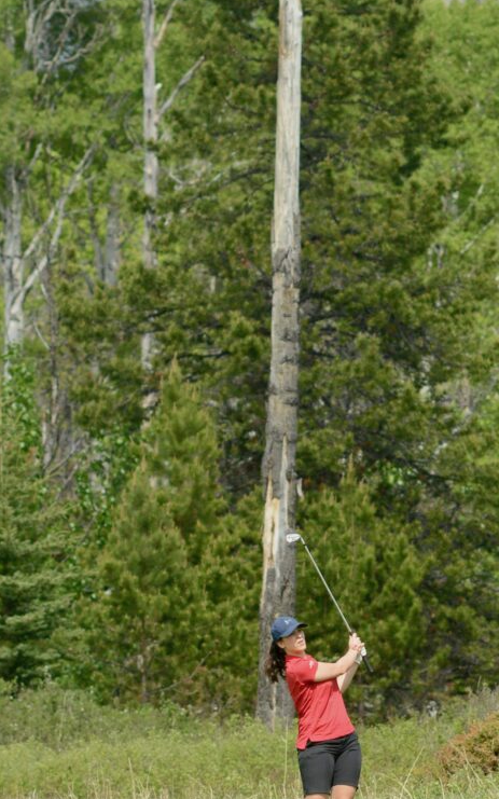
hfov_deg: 3.5
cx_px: 217
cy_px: 268
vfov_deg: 5.5
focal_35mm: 380
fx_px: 8270
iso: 400
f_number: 4.5
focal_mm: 135
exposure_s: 1/2000
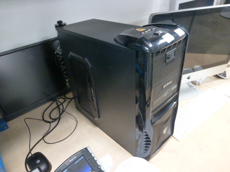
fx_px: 159
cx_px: 115
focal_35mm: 24
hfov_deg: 71.6
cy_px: 86
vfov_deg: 56.8
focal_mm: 4.3
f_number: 3.3
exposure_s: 1/20
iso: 800
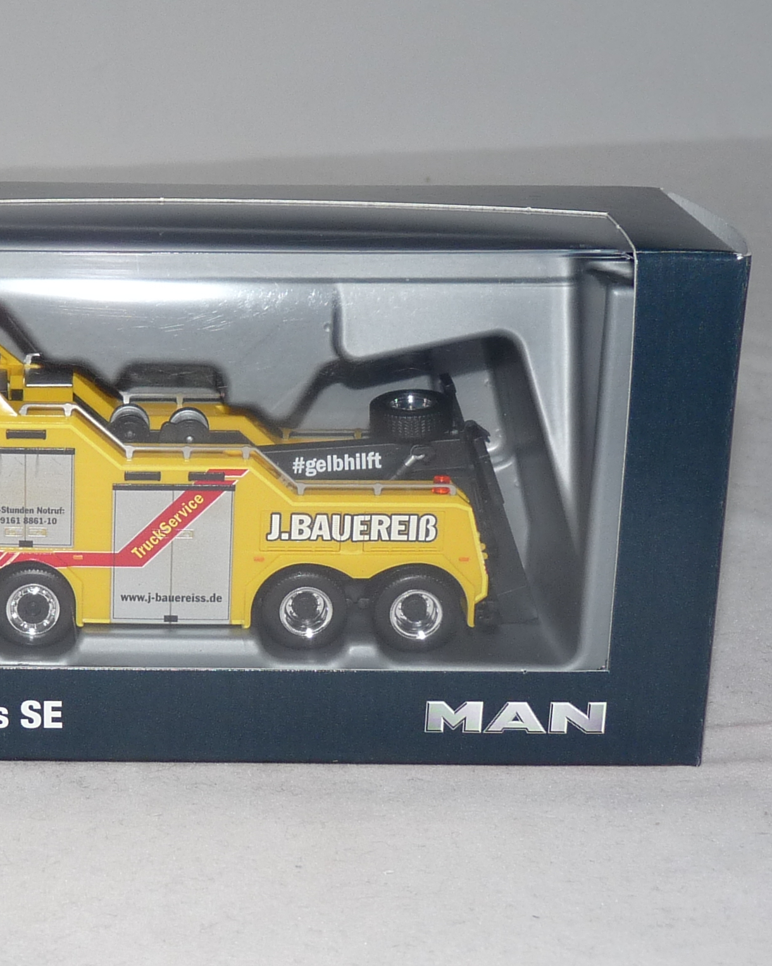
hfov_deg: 19.9
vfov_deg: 25.1
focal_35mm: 76
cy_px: 480
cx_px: 145
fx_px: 2171
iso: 100
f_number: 3
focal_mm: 5.9
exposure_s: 1/30
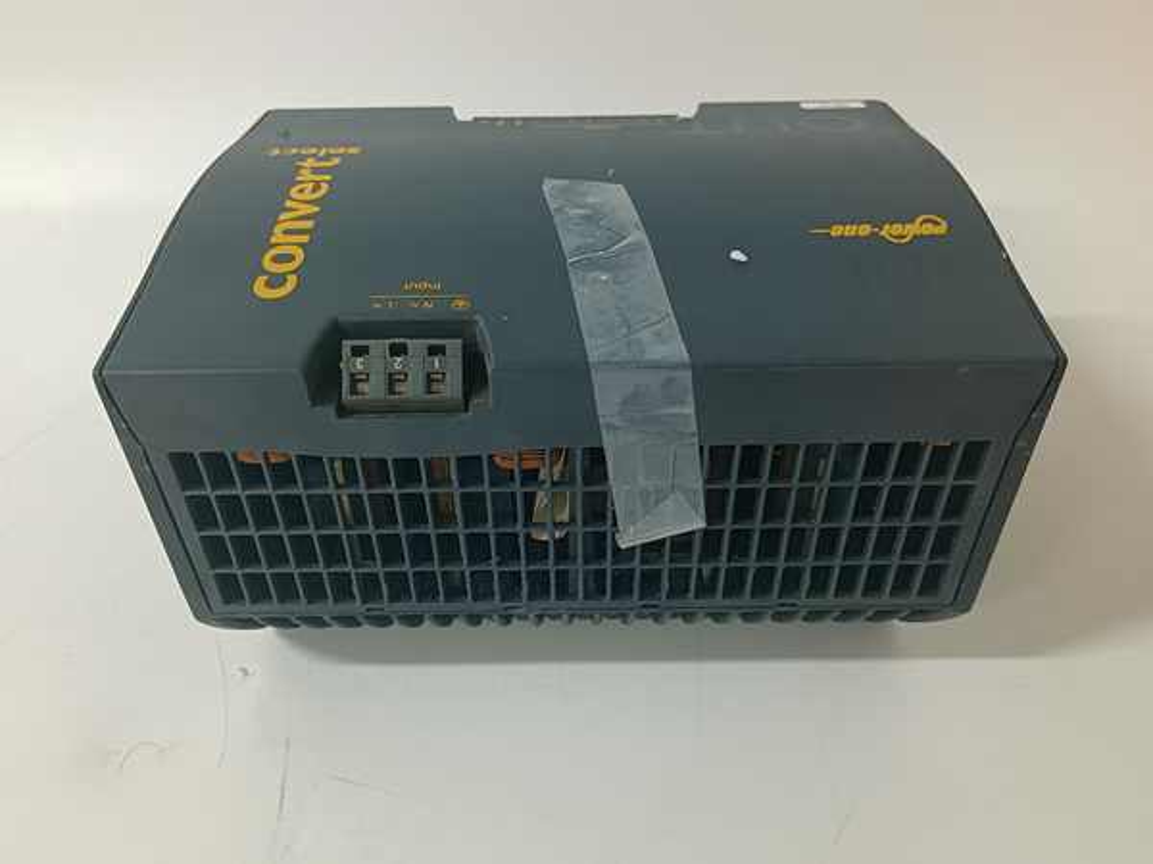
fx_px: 899
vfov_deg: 51.4
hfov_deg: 65.3
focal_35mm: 27
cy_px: 432
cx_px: 576
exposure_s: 1/33.3
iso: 662
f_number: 1.9
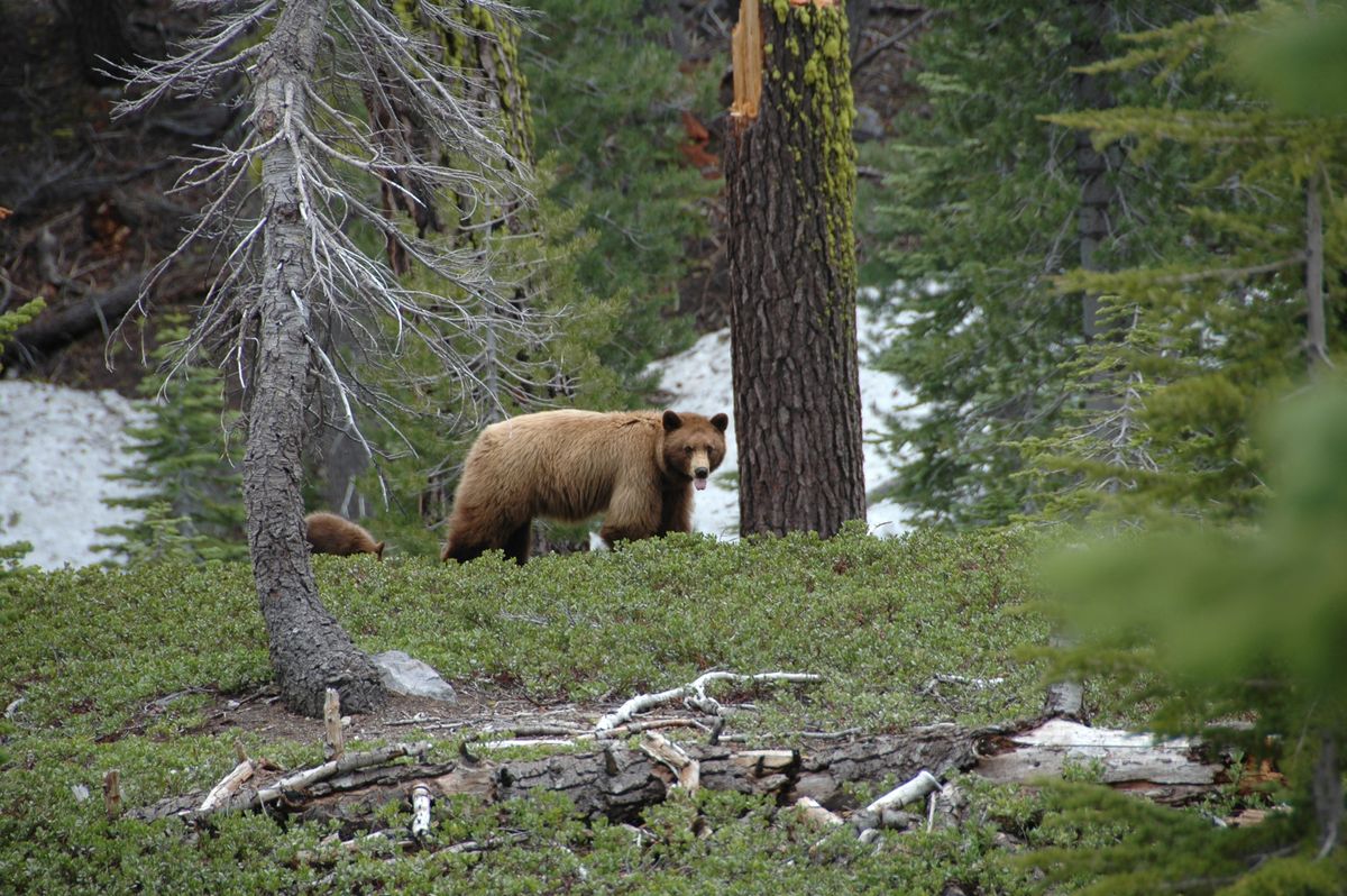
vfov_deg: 4.6
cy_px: 448
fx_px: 11215
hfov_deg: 6.9
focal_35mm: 300
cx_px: 674
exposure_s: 1/125
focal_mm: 200
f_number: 5.6
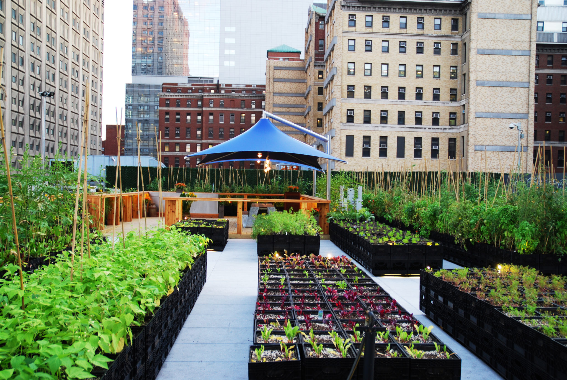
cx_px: 284
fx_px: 568
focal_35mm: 36
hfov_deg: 53.1
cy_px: 190
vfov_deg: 37.0
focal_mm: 24
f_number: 3.8
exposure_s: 1/40
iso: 200
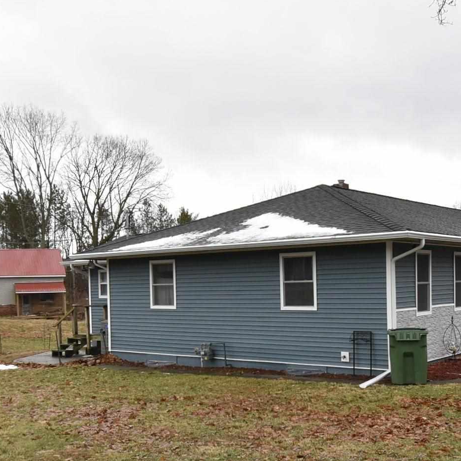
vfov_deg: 40.6
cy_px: 295
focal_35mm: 41
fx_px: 618
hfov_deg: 40.8
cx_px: 260
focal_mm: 10
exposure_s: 1/60
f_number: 9
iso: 400
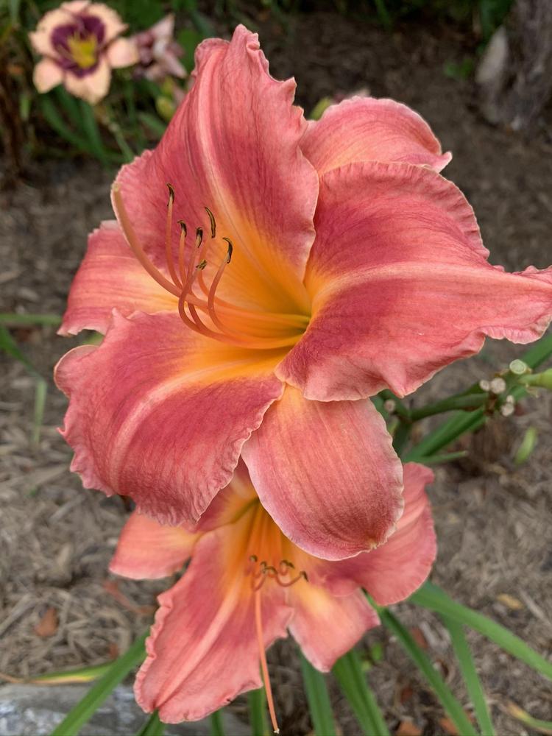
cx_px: 276
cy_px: 368
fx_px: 553
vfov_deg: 67.3
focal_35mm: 26
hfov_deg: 53.1
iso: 25
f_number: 1.8
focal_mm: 4.25
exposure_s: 1/696
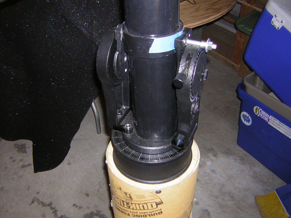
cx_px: 146
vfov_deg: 39.7
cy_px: 109
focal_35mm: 36
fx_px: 303
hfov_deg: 51.4
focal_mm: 4.7
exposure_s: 1/60.1
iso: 50
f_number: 2.6
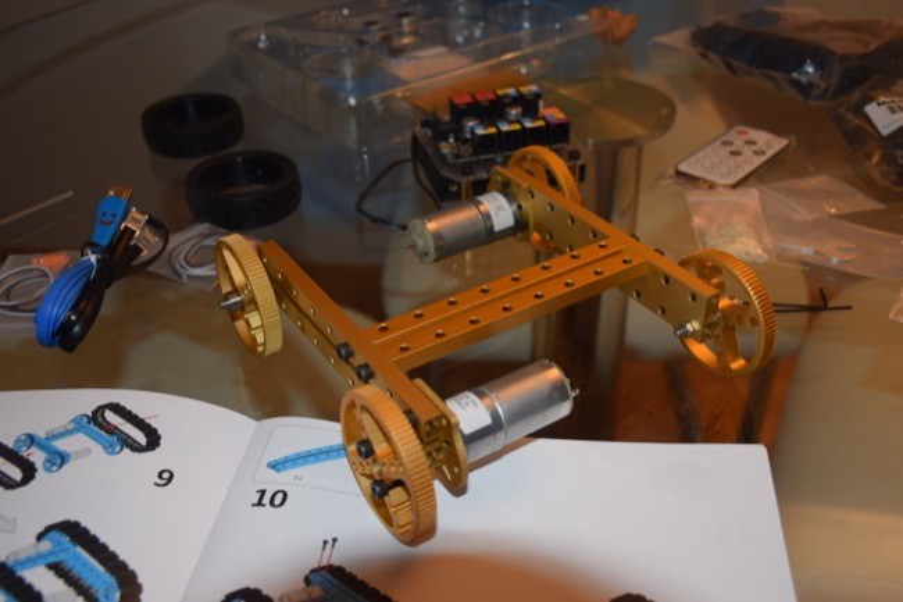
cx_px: 452
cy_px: 301
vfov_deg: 34.2
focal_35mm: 39
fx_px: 978
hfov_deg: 49.6
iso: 360
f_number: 5
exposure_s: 1/100
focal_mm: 26
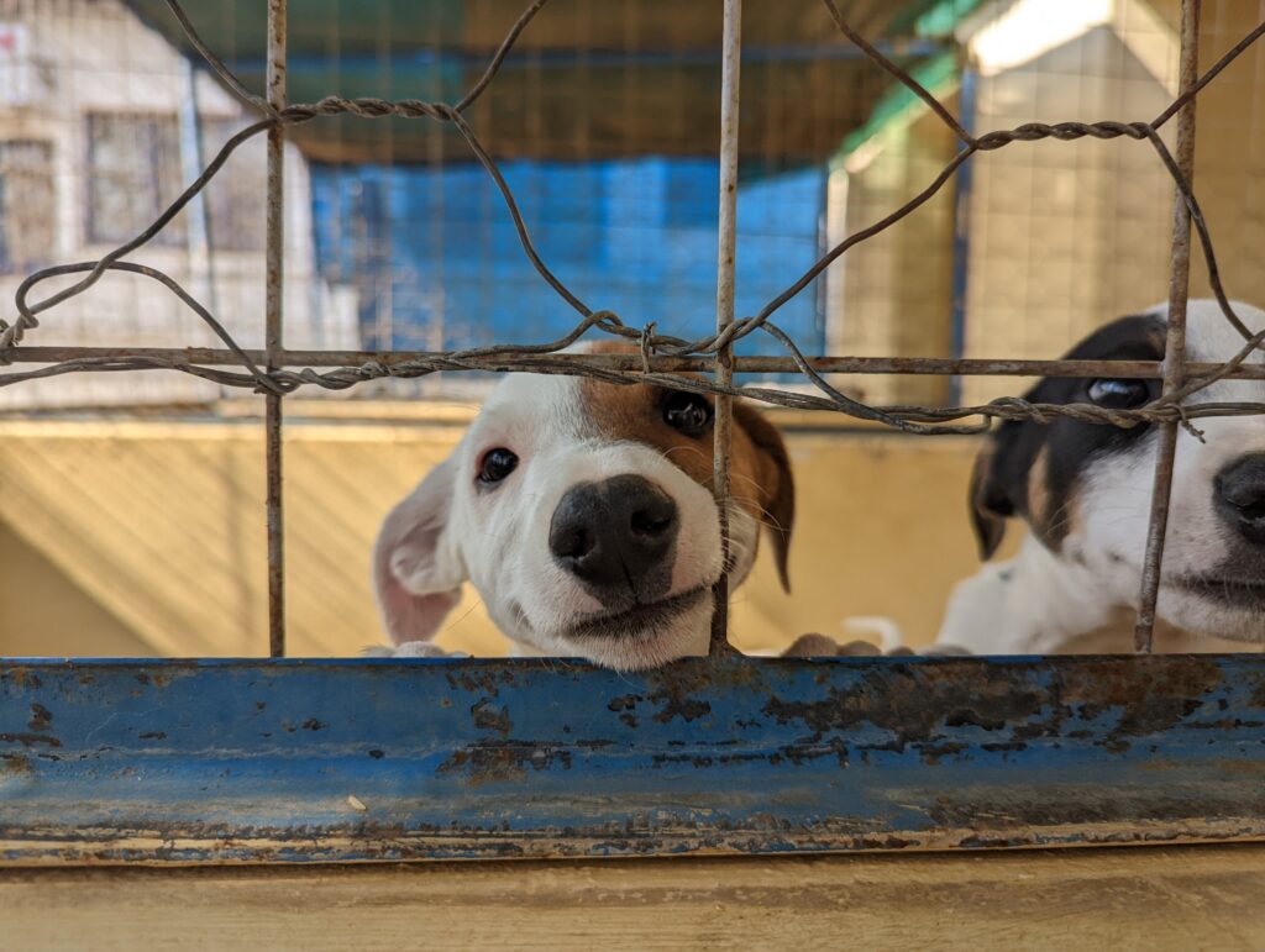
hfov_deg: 71.5
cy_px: 476
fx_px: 878
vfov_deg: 56.9
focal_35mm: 24
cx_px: 632
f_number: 1.85
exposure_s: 1/416
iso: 28
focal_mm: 6.81
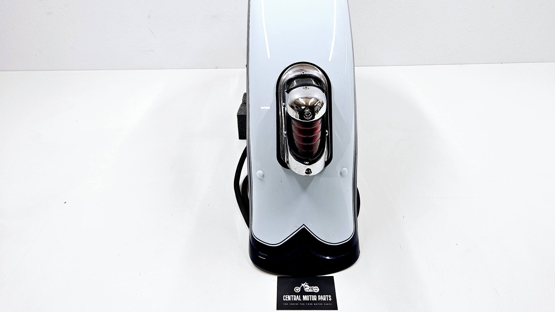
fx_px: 383
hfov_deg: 71.9
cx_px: 280
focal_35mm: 26
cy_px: 109
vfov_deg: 43.9
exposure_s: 1/100
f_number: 1.8
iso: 40
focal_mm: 5.4
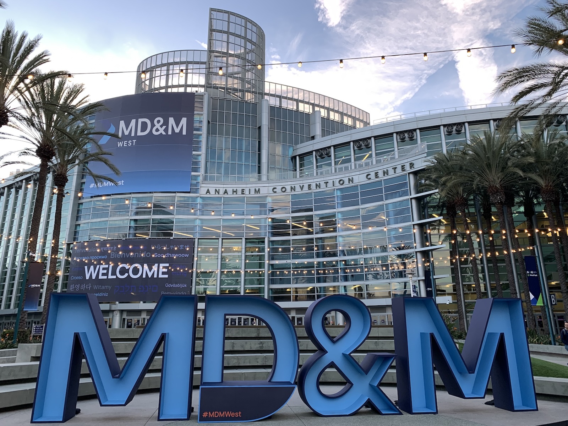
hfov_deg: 67.3
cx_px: 284
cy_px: 213
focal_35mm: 26
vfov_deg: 53.1
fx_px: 427
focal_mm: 4.25
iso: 40
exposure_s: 1/120
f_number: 1.8
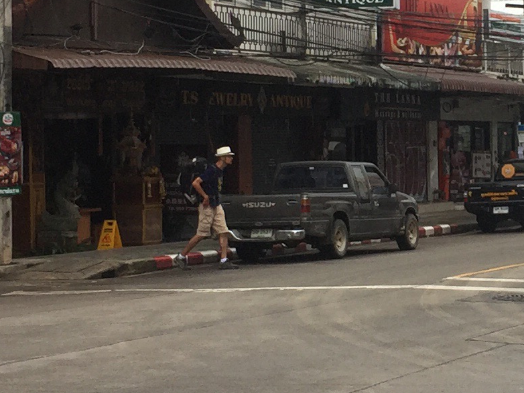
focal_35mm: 121
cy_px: 105
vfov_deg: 12.2
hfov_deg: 16.0
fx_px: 1832
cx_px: 527
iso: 32
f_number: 2.2
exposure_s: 1/238
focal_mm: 4.15
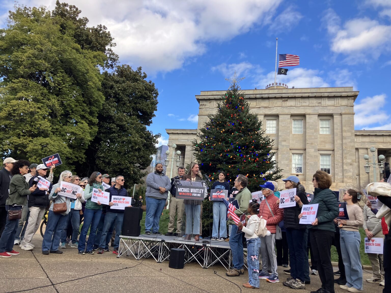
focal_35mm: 28
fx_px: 316
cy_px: 146
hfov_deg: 63.4
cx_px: 196
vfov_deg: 49.7
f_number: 1.8
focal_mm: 3.99
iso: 32
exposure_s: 1/665
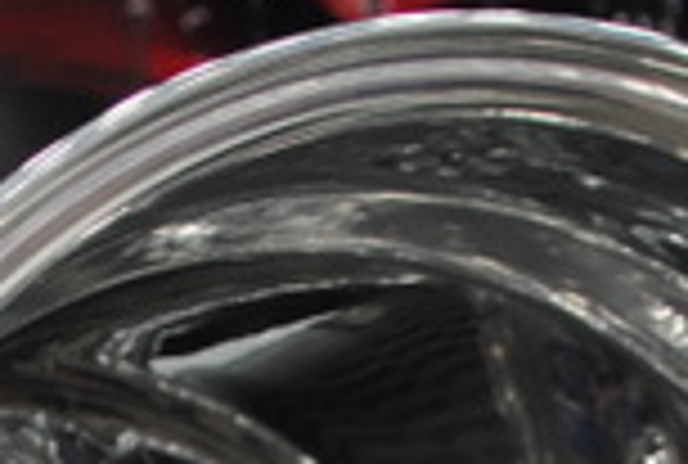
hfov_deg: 14.5
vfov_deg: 8.9
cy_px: 1072
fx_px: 2703
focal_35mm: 141
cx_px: 292
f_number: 3.5
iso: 200
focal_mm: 18
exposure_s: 1/30
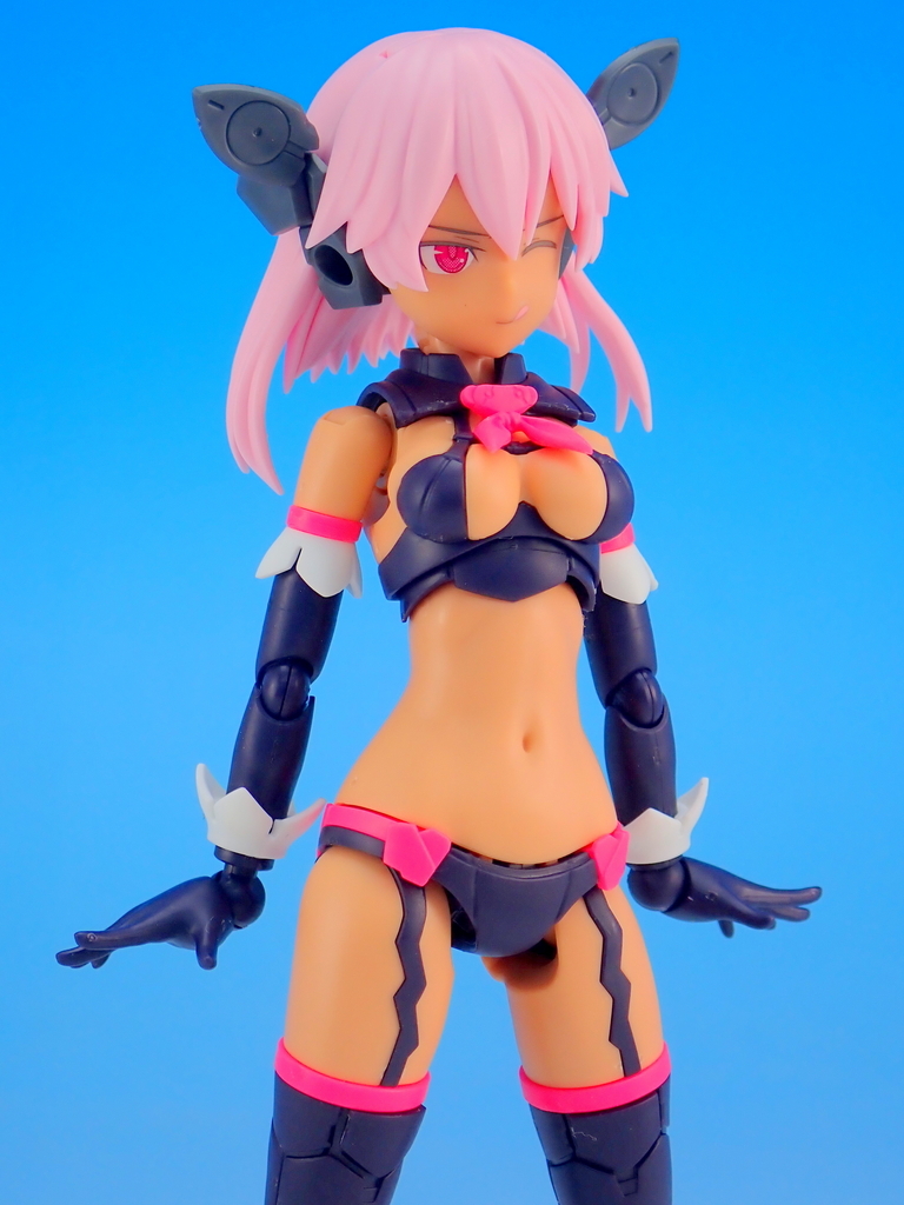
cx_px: 452
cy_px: 602
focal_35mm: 94
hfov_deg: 15.7
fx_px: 3273
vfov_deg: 20.9
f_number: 4.7
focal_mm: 16.79
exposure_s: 1/15
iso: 100
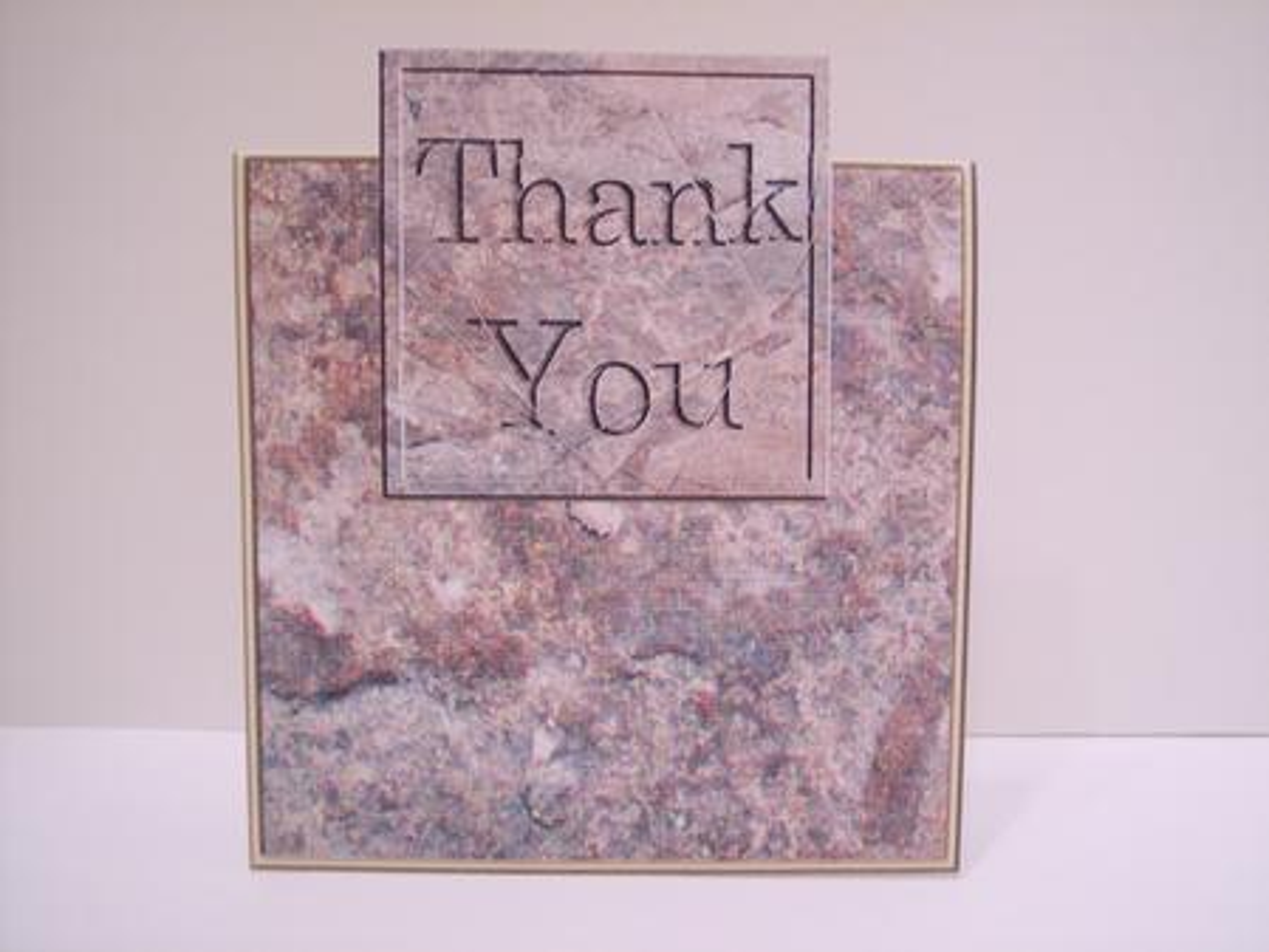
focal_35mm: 38
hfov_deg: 49.0
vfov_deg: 37.7
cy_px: 476
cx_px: 634
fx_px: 1393
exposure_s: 1/15
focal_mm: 8
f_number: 2.8
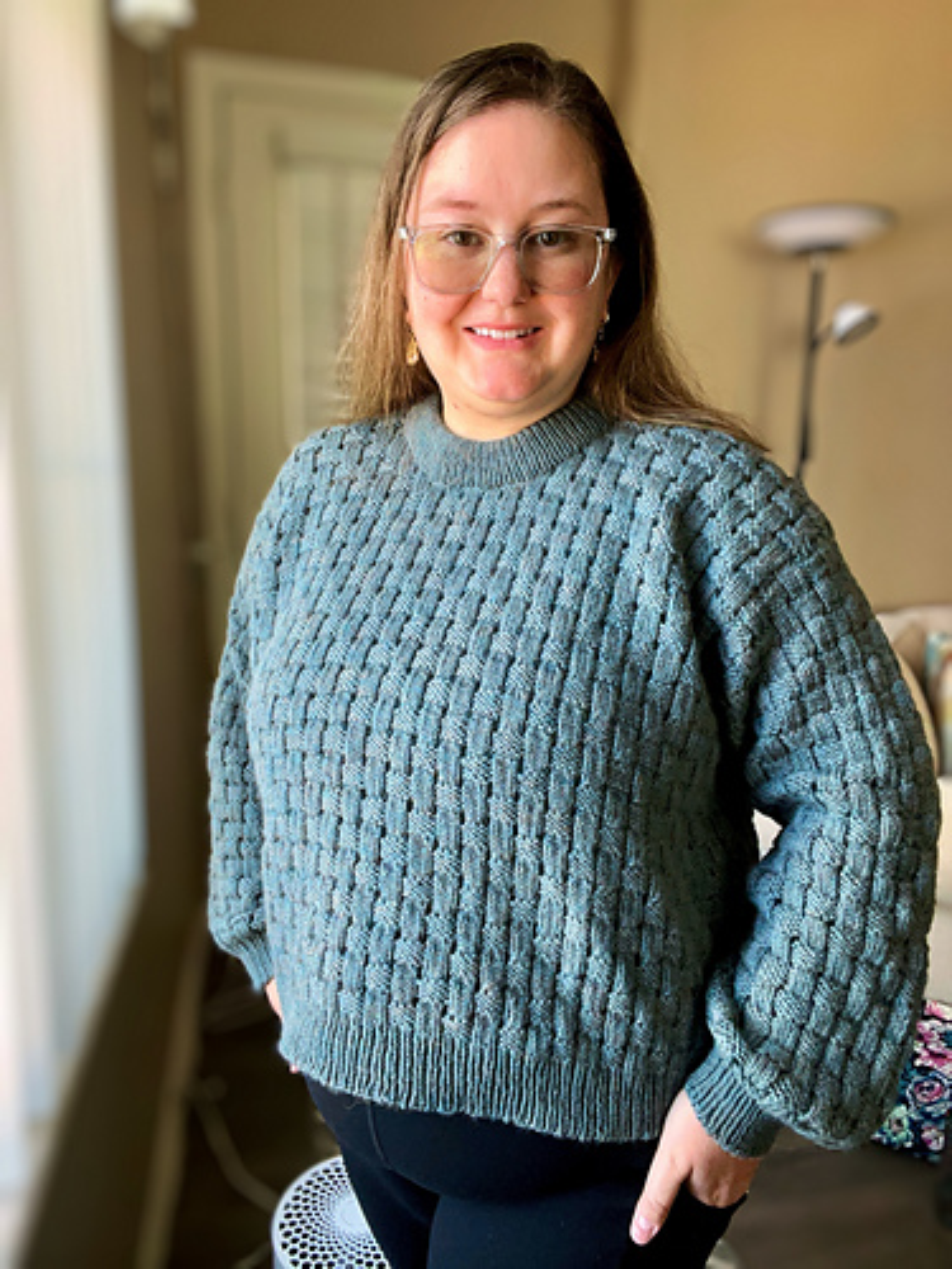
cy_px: 634
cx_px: 476
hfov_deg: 58.9
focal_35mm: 23
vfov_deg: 73.9
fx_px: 843
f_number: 2.2
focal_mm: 2.71
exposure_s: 1/63
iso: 100
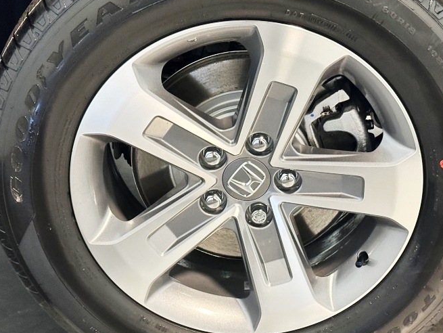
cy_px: 175
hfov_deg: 26.0
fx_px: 960
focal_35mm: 75
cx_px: 246
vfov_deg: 19.7
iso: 500
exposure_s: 1/30
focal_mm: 6.86
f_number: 1.78
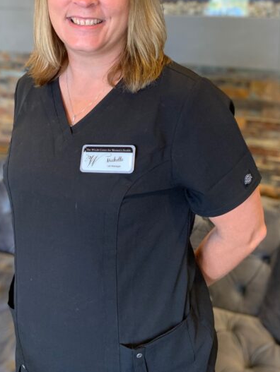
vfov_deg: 39.7
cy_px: 79
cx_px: 118
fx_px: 496
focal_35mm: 46
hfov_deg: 31.5
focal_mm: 4.25
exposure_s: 1/60
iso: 160
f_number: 1.8
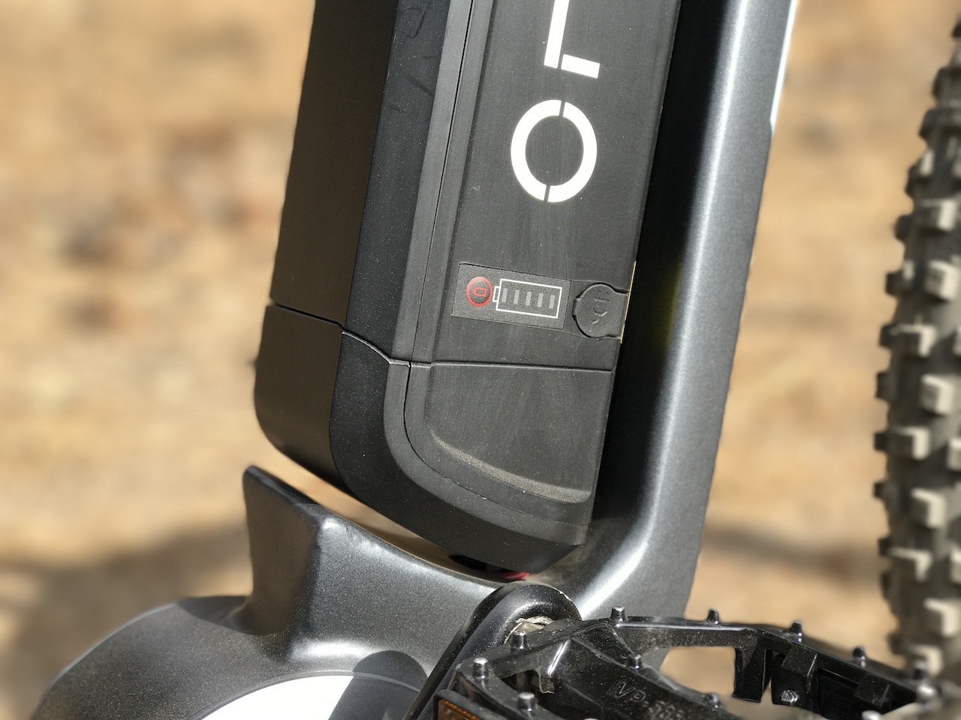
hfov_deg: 33.8
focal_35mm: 57
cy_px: 360
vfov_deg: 25.7
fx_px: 1582
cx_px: 480
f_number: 2.8
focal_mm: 6.6
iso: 20
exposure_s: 1/160
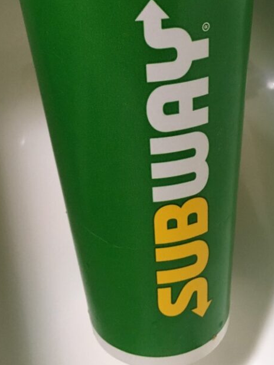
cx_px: 134
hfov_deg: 30.3
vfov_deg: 38.9
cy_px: 102
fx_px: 507
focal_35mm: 48
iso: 200
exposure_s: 1/20
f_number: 2.2
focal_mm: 4.15
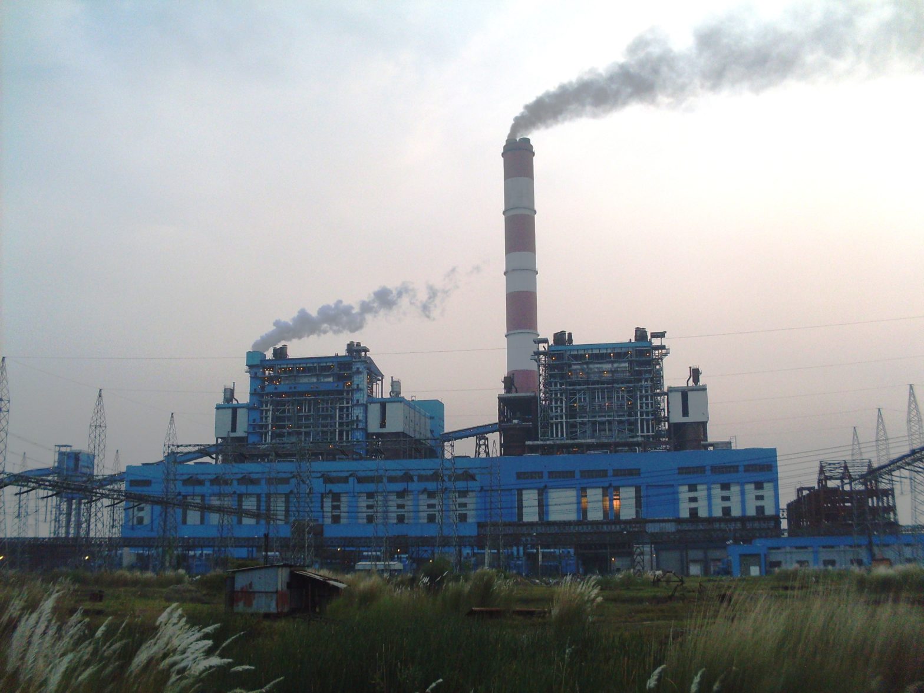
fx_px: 1014
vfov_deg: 37.7
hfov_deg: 49.0
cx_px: 462
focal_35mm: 38
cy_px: 346
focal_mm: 6.3
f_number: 2.8
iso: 80
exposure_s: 1/250
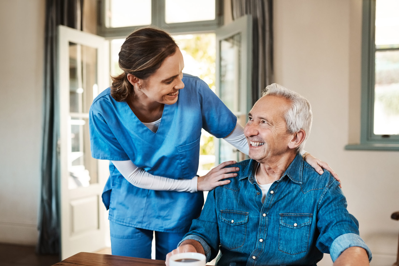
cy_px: 148
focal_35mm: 40
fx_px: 443
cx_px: 212
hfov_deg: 48.4
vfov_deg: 33.4
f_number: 2
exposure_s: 1/400
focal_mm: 35
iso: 800
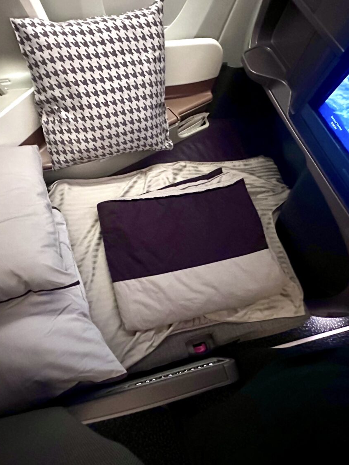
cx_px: 126
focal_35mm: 19
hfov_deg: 67.4
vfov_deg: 84.7
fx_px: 255
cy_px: 230
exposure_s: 1/29
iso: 1600
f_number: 2.2
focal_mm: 2.22
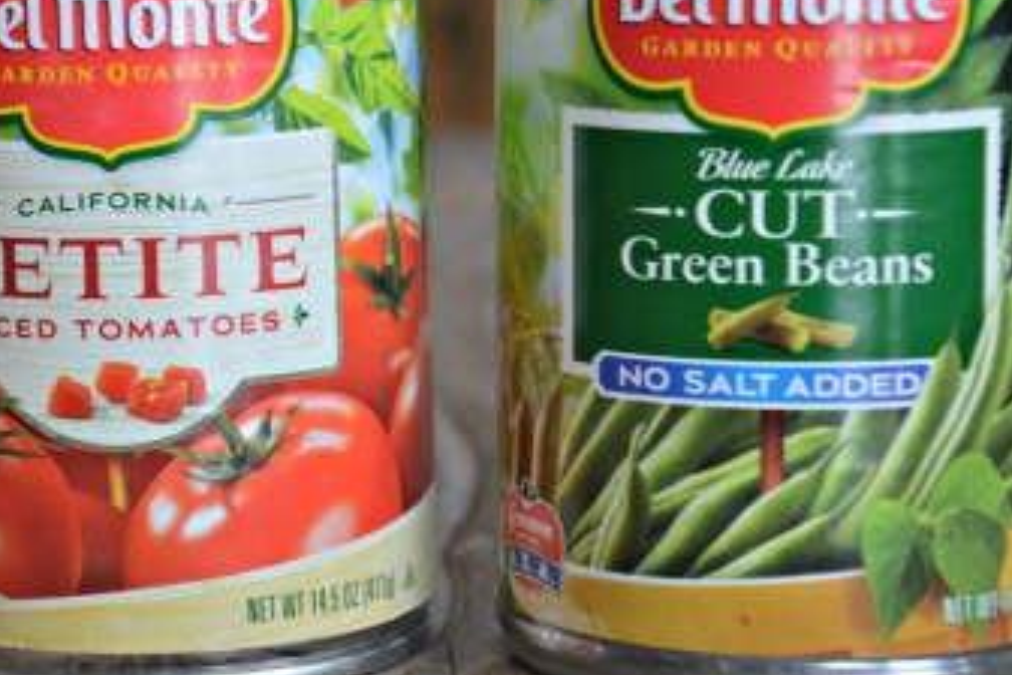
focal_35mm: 166
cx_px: 117
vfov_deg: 8.3
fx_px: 4666
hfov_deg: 12.3
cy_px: 217
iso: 1000
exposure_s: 1/125
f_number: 5.3
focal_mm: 62
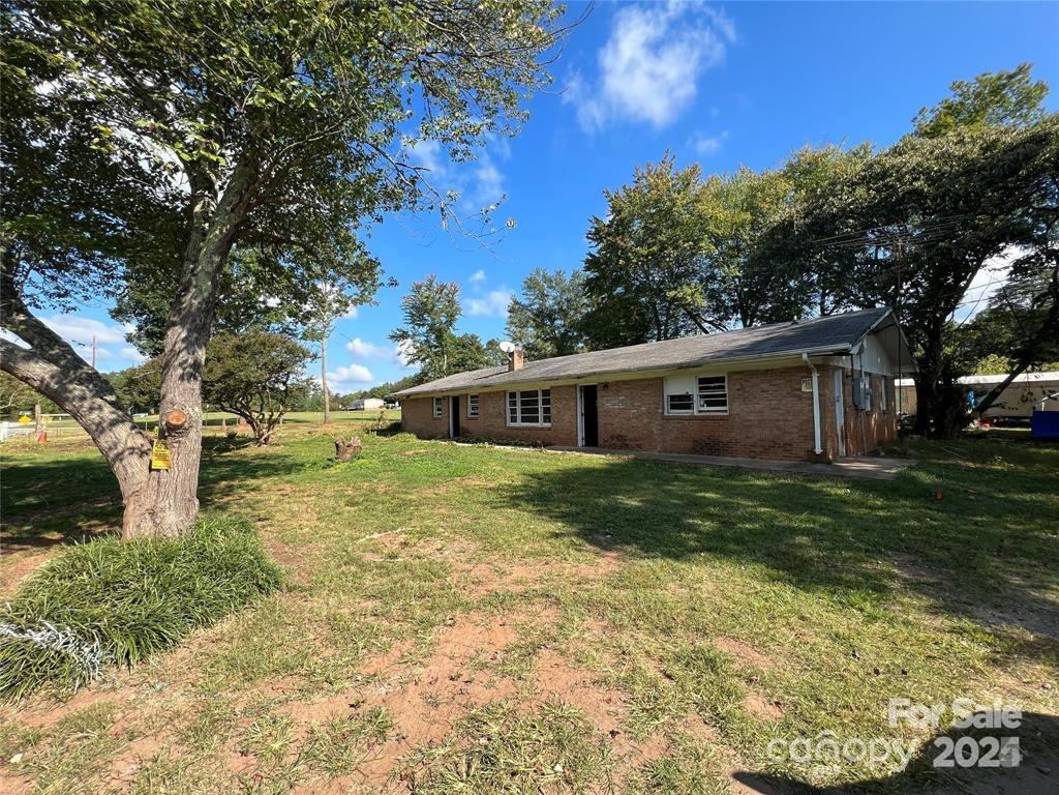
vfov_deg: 89.9
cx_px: 530
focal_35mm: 13
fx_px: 398
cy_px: 398
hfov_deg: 106.2
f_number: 1.8
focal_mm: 1.57
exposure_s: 1/803
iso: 32
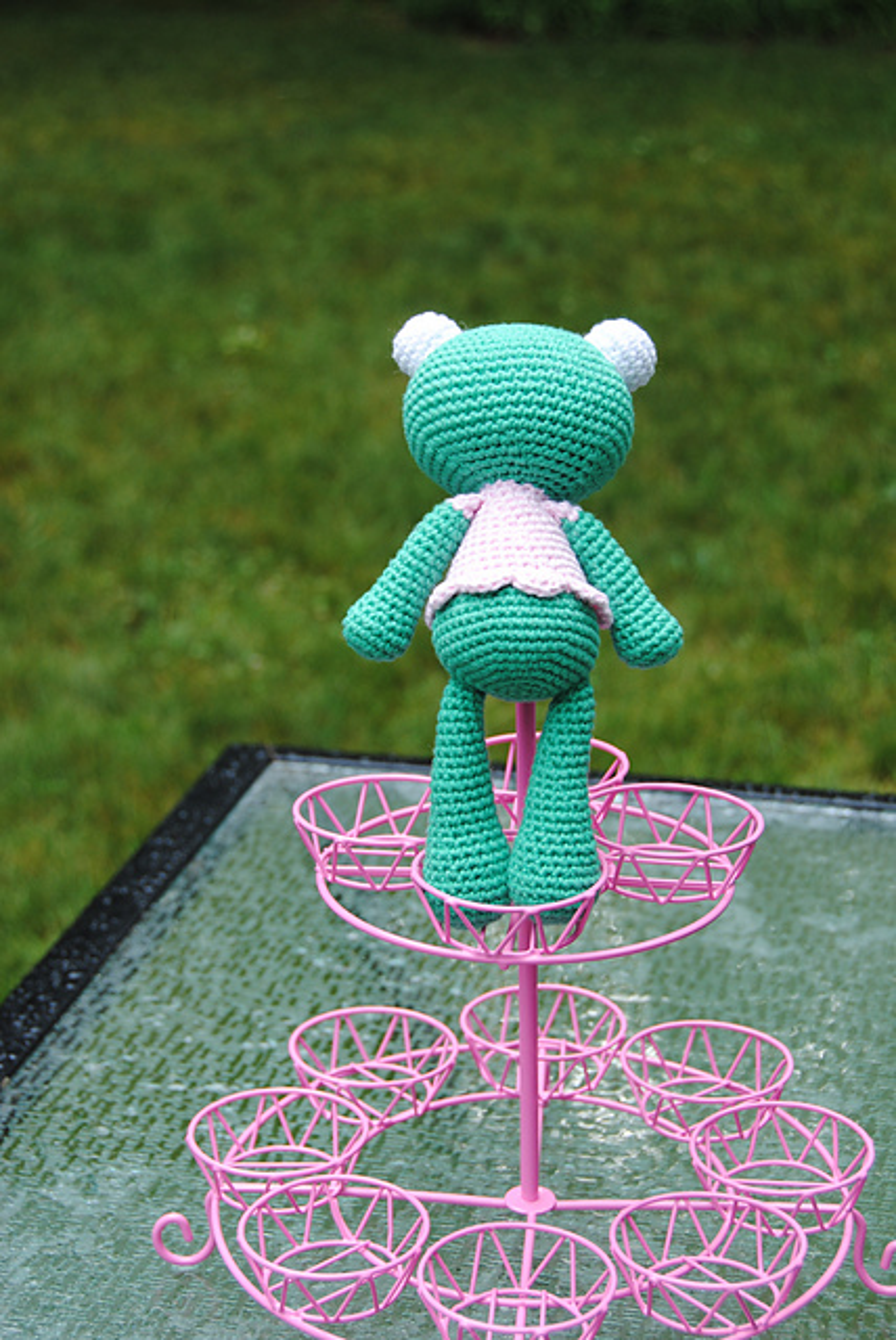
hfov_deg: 18.2
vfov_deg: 27.0
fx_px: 2794
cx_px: 448
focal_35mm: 75
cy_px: 670
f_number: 5.6
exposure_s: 1/125
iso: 200
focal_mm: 50
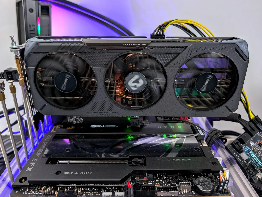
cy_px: 98
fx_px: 182
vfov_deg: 56.9
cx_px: 131
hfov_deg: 71.5
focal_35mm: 24
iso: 234
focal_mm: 6.9
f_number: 1.68
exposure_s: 1/145
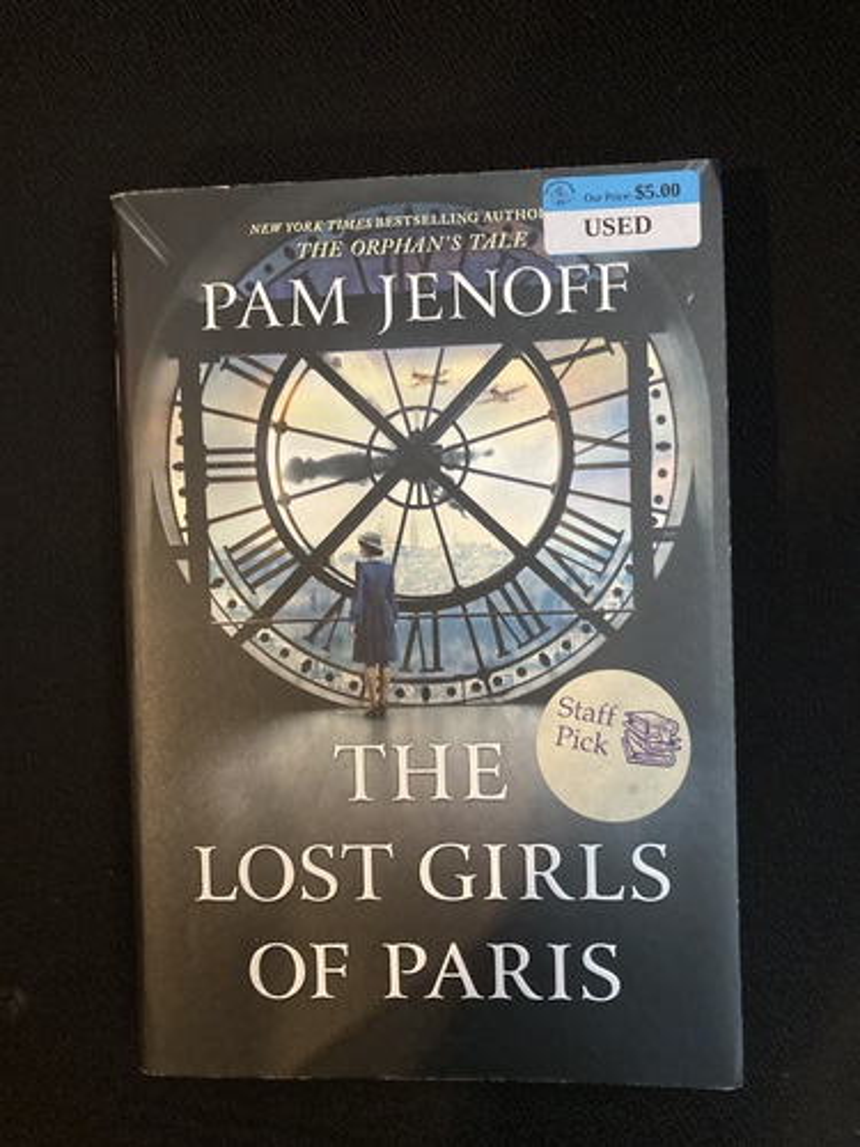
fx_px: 928
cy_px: 574
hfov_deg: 49.7
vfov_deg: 63.4
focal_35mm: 28
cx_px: 430
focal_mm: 3.99
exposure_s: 1/30
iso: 500
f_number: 1.8
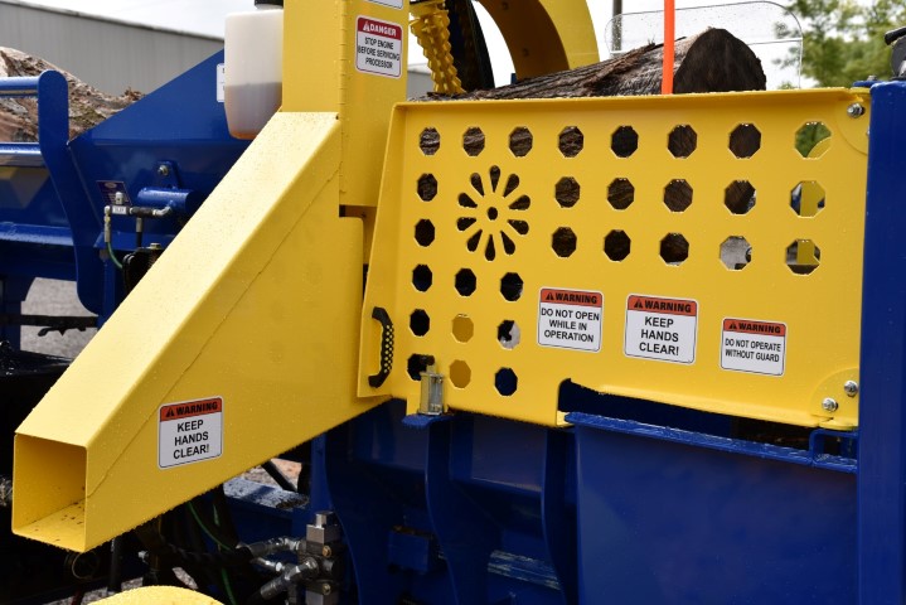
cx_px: 453
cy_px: 302
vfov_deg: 28.1
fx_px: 1208
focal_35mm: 48
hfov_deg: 41.1
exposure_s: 1/200
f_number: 7.1
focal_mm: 48
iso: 100
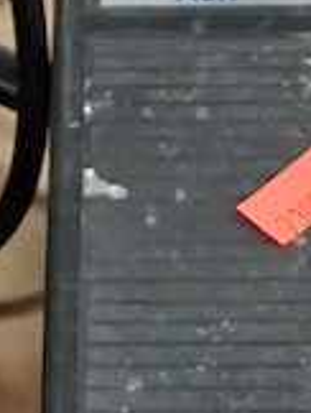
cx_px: -212
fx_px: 2832
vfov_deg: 8.1
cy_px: 678
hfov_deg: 6.2
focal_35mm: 237
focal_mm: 5.5
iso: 500
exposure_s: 1/30
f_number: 2.3
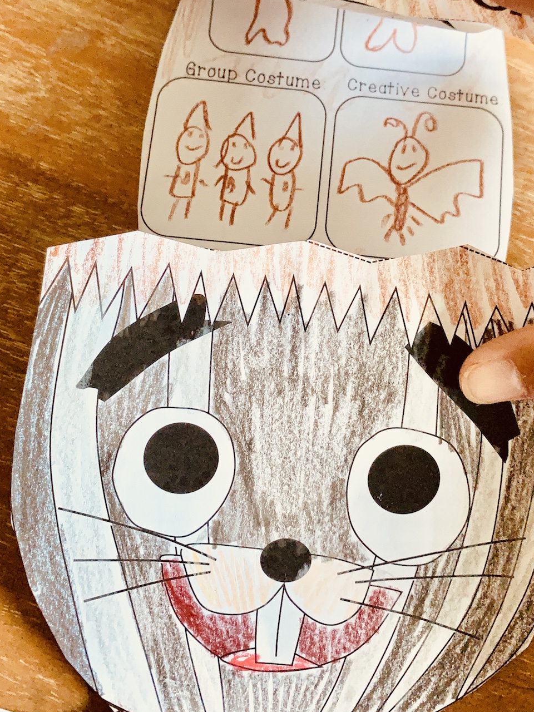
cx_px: 298
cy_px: 245
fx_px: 802
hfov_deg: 36.8
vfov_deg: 47.2
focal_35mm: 39
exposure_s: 1/53
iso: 400
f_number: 1.8
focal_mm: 4.25
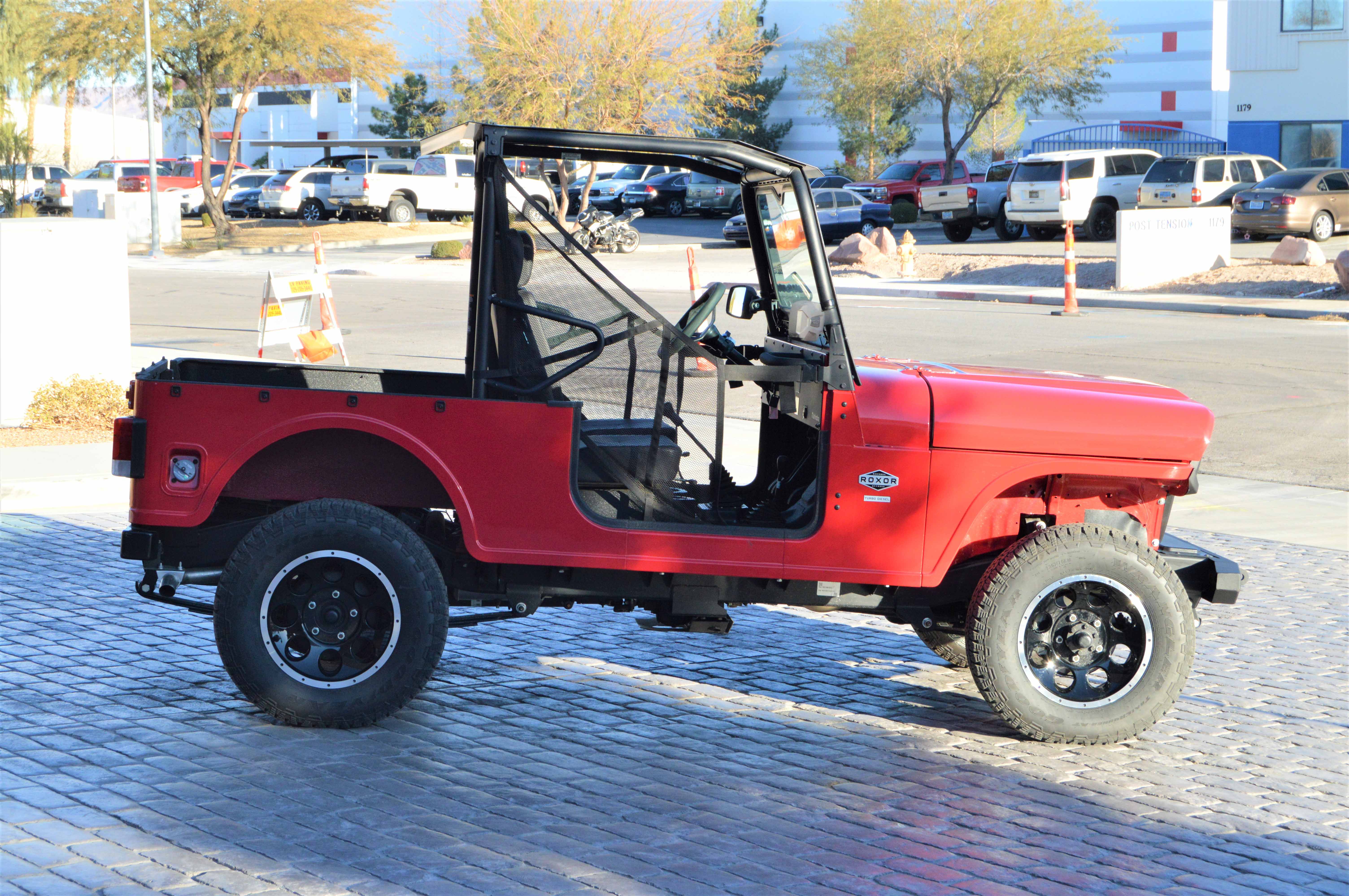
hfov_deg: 29.9
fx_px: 2527
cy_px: 448
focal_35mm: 68
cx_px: 674
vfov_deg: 20.1
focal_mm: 45
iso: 800
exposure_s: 1/320
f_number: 11
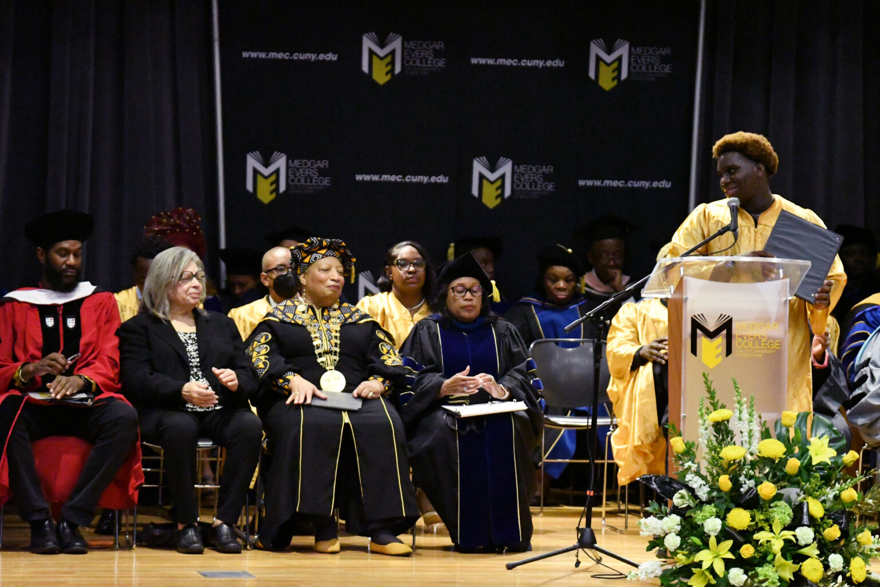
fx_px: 5133
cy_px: 294
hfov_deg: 9.8
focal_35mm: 210
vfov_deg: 6.5
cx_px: 440
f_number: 2.8
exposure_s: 1/640
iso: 16000
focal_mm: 140
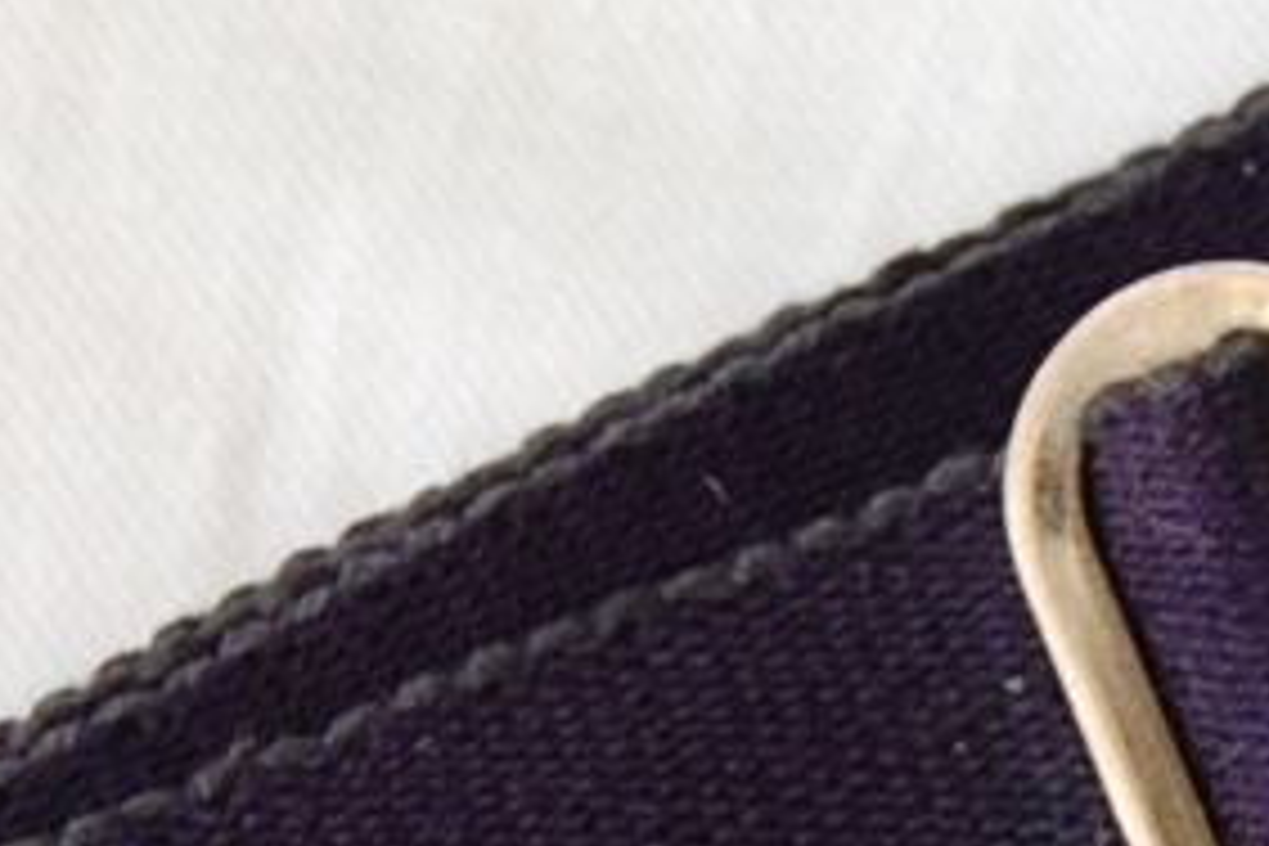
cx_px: 1274
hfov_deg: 5.7
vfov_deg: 3.8
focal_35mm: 360
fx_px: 12677
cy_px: 1012
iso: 200
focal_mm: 45
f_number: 8
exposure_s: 1/100
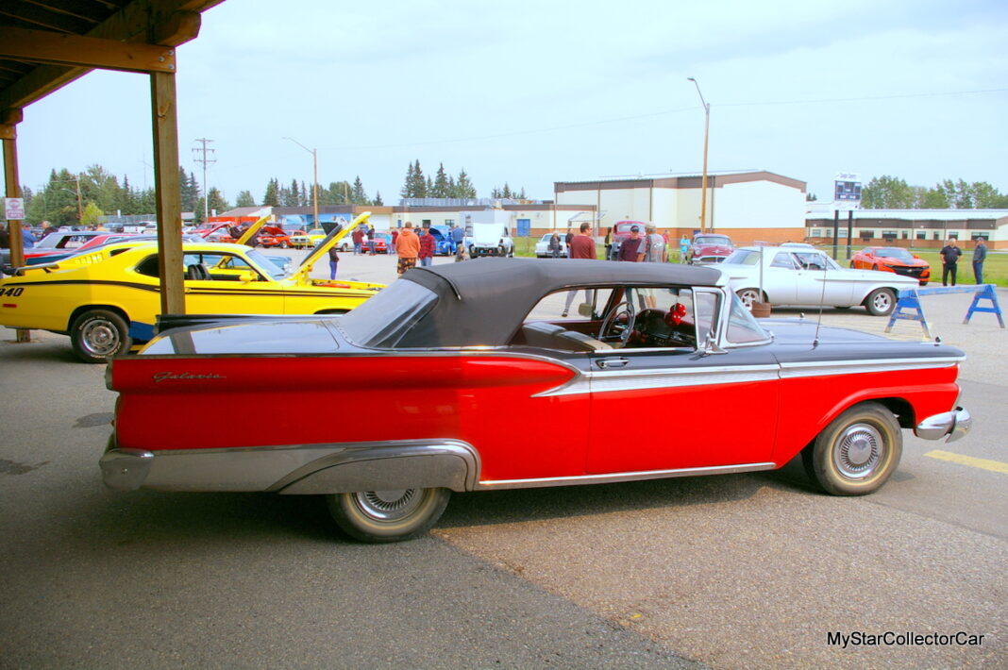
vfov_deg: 47.8
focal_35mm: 27
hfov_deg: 67.4
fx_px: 755
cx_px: 504
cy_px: 335
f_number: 11
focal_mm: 18
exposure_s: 1/180
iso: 200
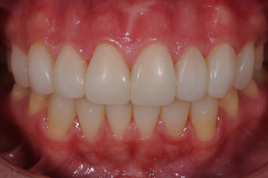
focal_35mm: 158
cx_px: 134
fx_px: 1171
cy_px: 89
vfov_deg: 8.7
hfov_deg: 13.1
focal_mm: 105
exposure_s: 1/60
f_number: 29
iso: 200
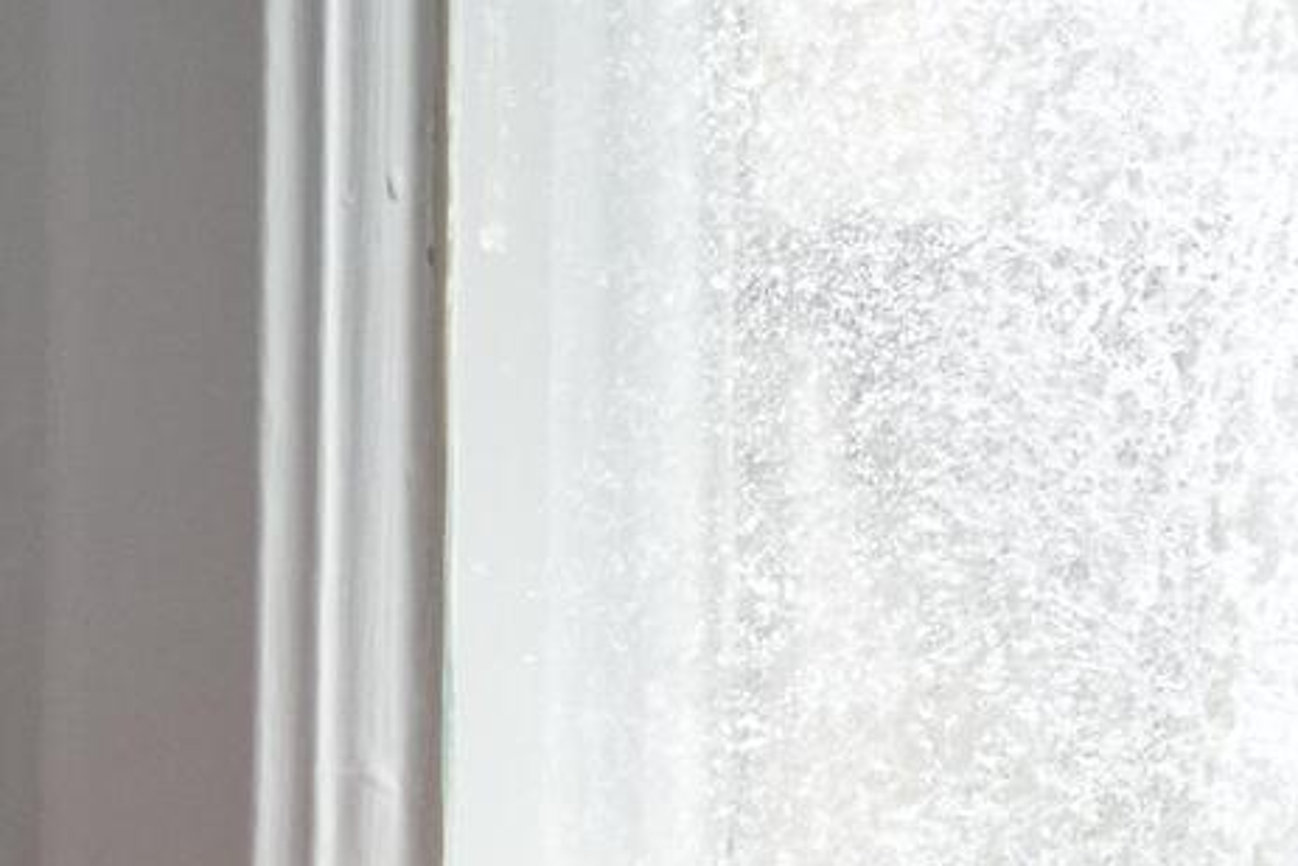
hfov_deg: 7.2
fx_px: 9737
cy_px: 1167
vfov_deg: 5.1
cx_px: -1609
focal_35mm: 270
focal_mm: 50
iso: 400
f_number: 16
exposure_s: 1/8
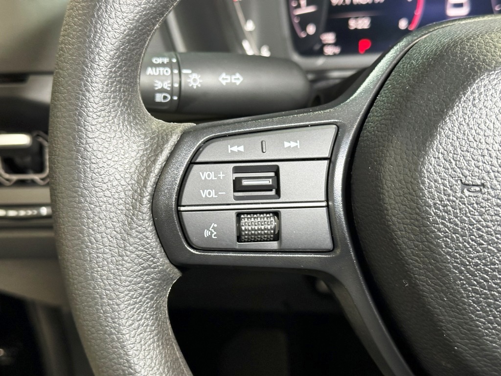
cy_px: 188
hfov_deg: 39.7
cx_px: 250
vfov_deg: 30.3
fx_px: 695
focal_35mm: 48
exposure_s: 1/40
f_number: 1.78
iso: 500
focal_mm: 6.86
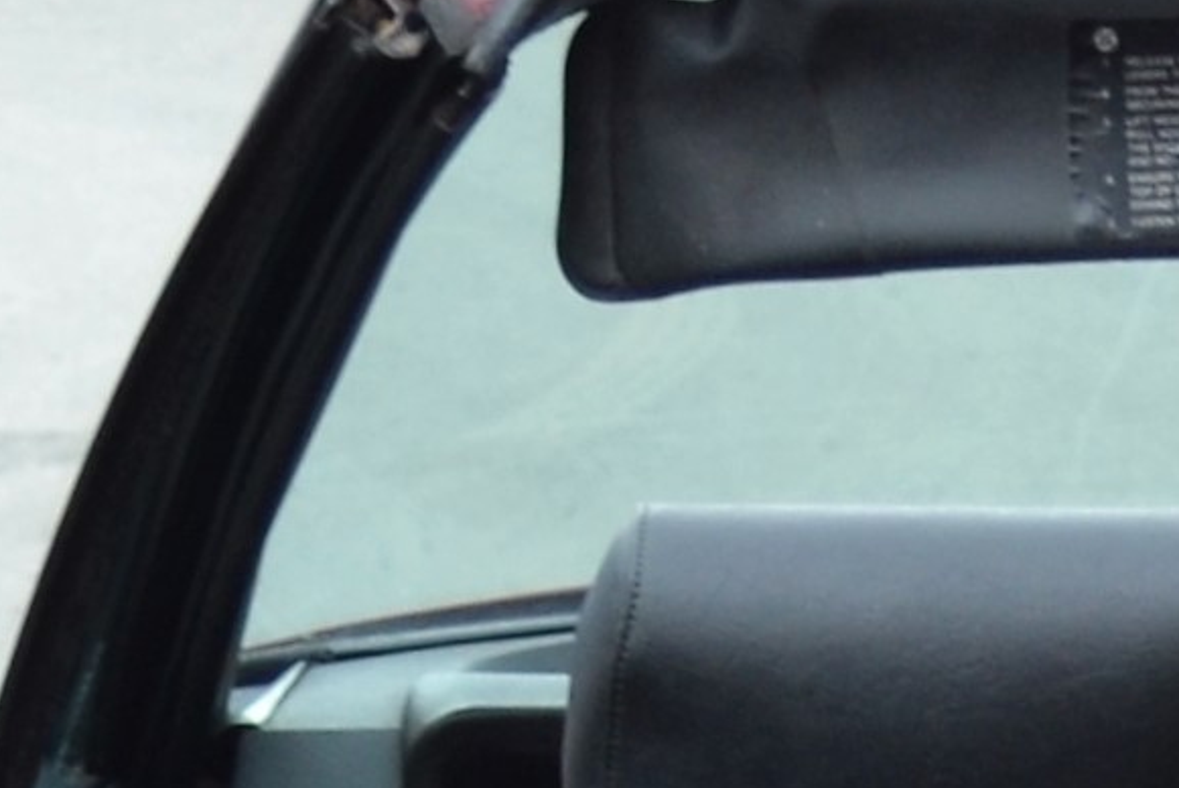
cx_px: 2021
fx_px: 11926
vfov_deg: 3.7
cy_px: 2408
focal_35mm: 364
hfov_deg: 5.6
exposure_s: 1/125
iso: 280
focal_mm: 34
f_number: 5.6
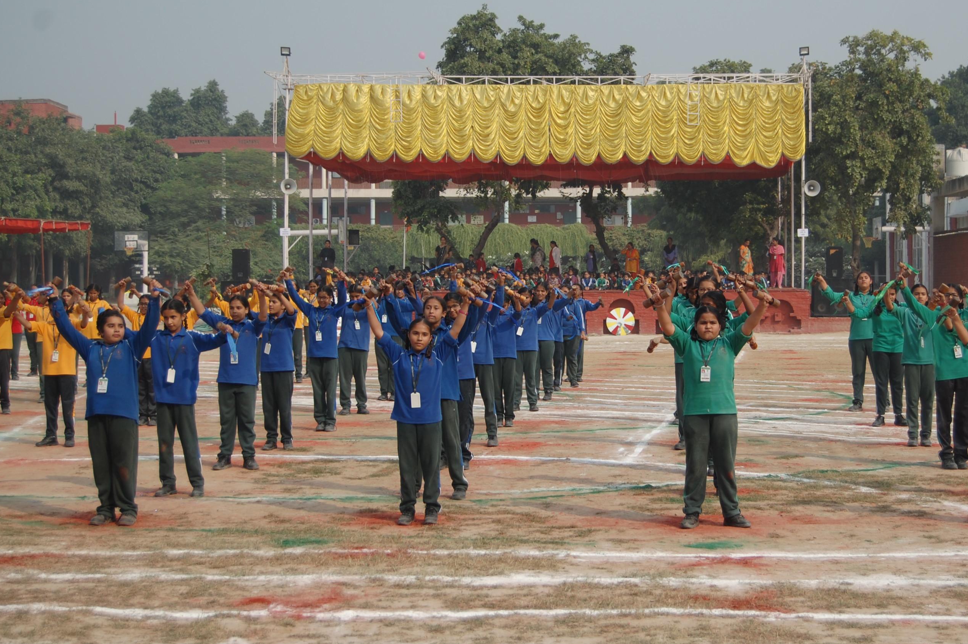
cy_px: 303
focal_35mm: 57
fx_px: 1531
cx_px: 571
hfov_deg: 35.0
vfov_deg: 23.7
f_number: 4.5
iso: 200
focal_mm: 32
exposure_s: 1/1000
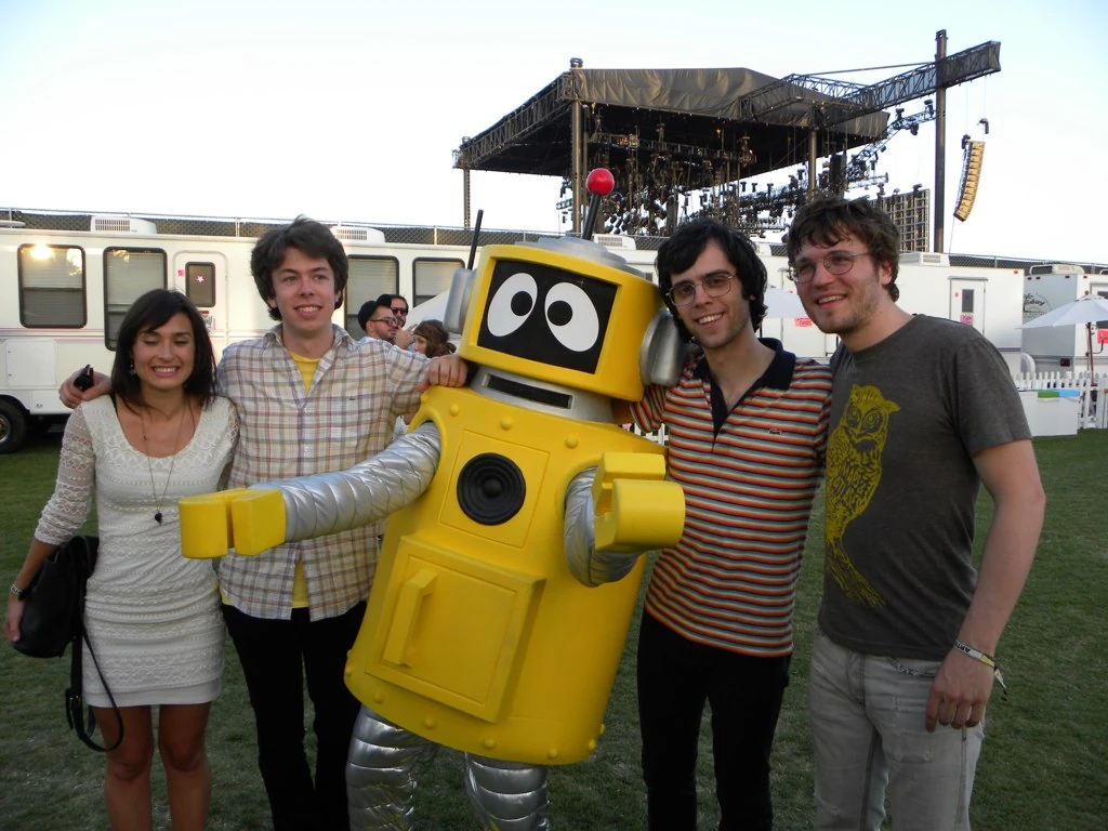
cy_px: 416
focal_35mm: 29
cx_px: 554
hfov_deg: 61.7
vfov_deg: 48.2
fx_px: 928
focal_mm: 5.2
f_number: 3.2
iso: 64
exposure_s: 1/118
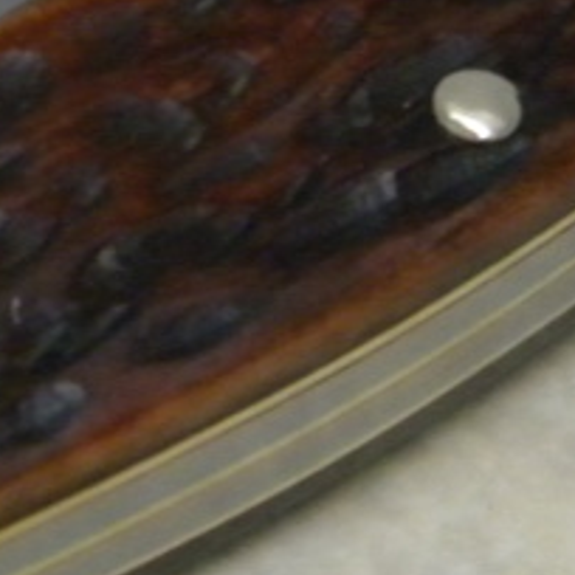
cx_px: 285
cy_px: 147
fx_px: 8570
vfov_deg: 3.8
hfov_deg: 3.8
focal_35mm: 456
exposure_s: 1/19
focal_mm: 19
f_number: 4.7
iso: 400
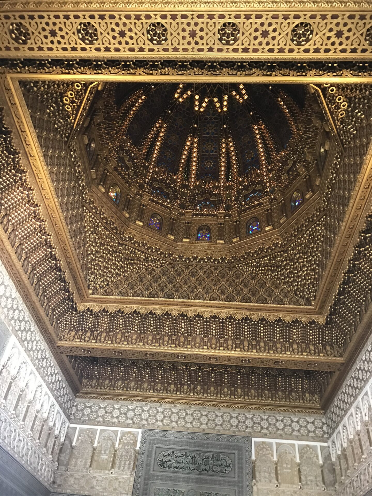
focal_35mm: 28
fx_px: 401
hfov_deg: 49.7
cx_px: 186
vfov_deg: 63.4
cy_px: 248
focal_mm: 3.99
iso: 100
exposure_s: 1/14
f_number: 1.8
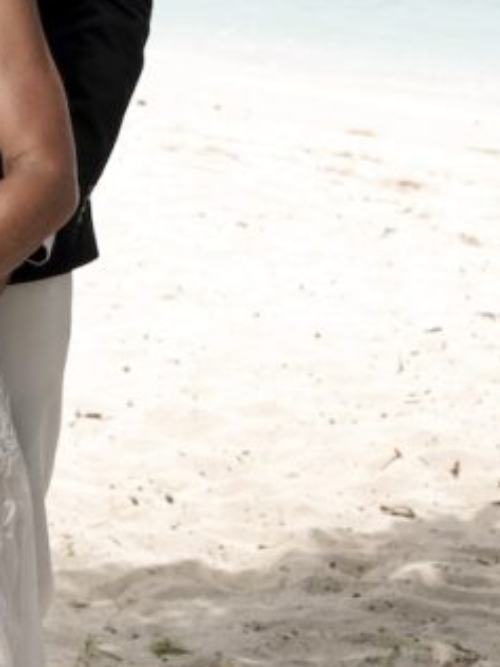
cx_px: -27
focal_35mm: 175
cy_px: 87
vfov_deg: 11.2
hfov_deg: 8.4
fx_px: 3370
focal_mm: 50
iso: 50
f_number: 7.1
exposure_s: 1/160
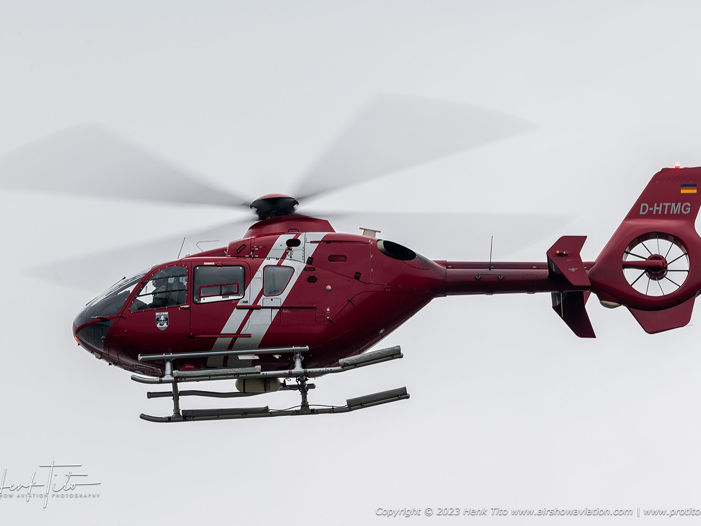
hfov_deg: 3.7
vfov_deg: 2.7
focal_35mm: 542
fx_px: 10978
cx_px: 340
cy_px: 263
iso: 64
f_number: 11
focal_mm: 500
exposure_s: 1/60
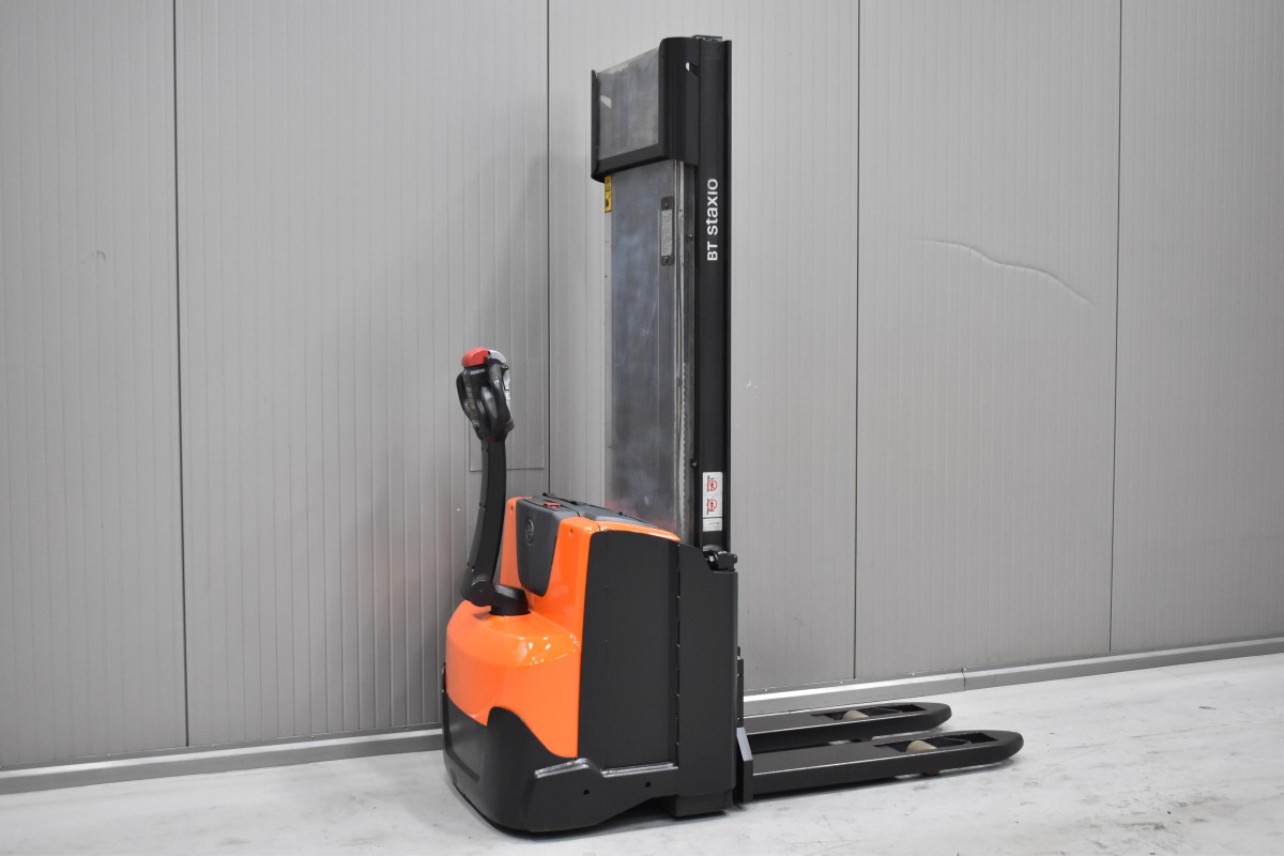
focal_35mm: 42
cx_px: 642
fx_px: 1498
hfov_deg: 46.4
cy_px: 428
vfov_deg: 31.9
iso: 1600
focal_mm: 28
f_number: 4.5
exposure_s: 1/50
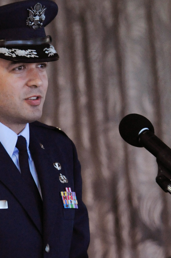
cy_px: 163
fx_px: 3995
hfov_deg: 2.4
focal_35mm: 560
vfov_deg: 3.7
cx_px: -39
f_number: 5.3
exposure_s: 1/160
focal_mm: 210
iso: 4000
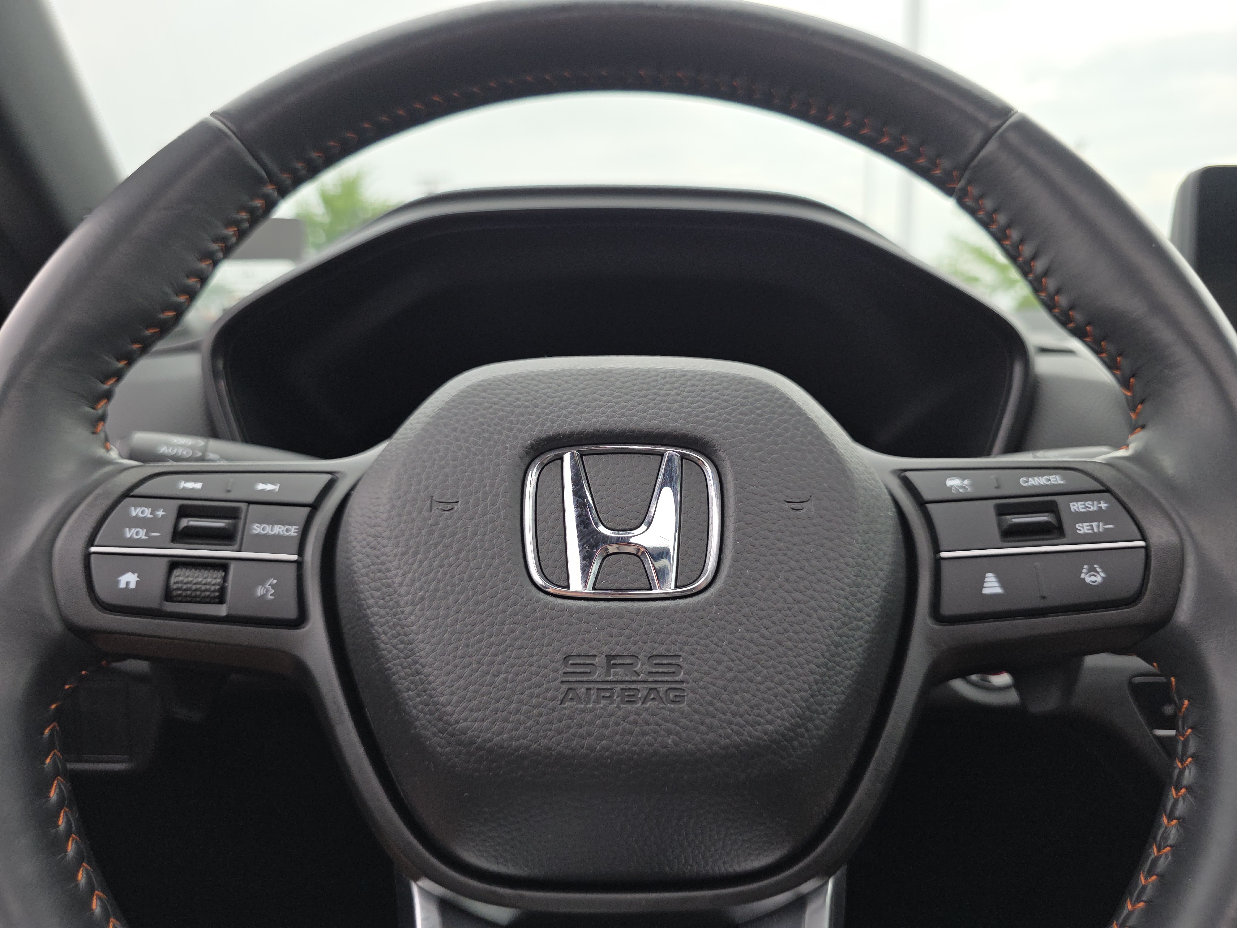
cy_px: 464
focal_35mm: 23
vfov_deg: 58.9
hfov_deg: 73.9
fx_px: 822
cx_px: 618
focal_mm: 6.3
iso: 80
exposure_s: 1/1829
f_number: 1.7
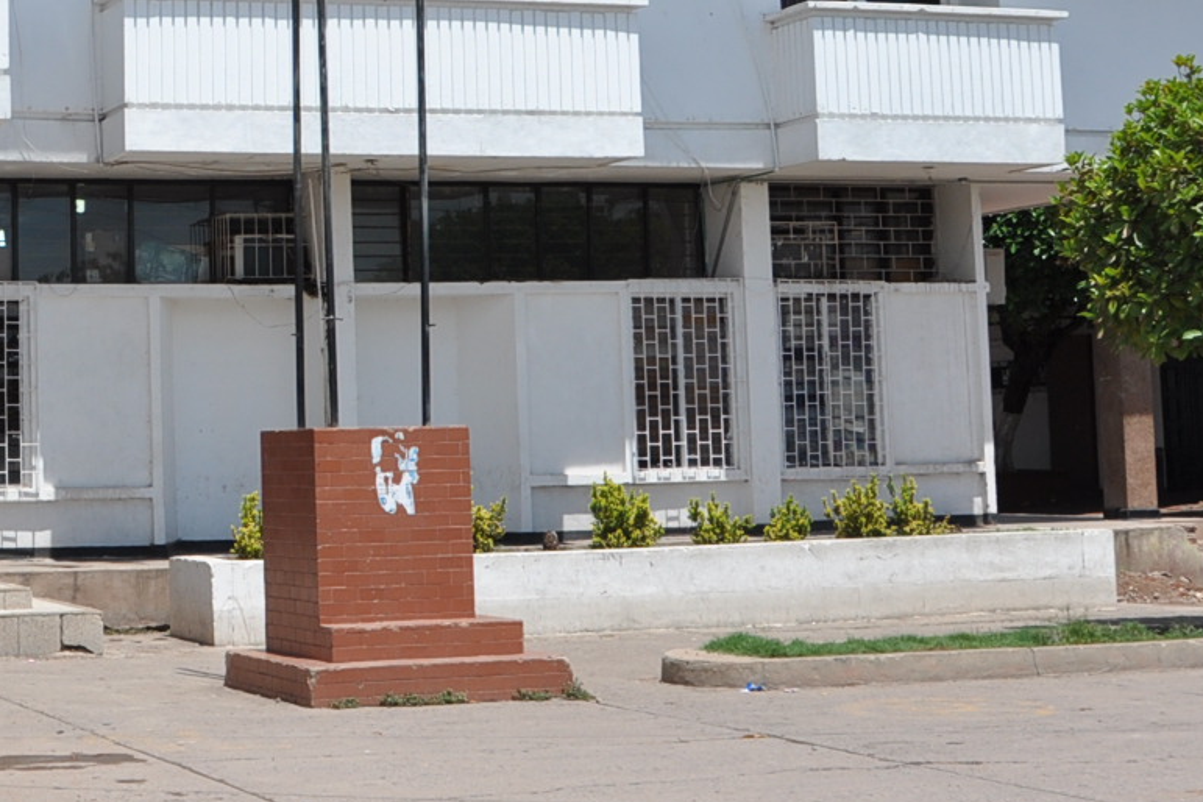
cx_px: 22
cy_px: 137
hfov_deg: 25.7
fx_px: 2506
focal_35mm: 75
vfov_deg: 18.0
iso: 200
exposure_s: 1/2000
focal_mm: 18
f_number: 5.6
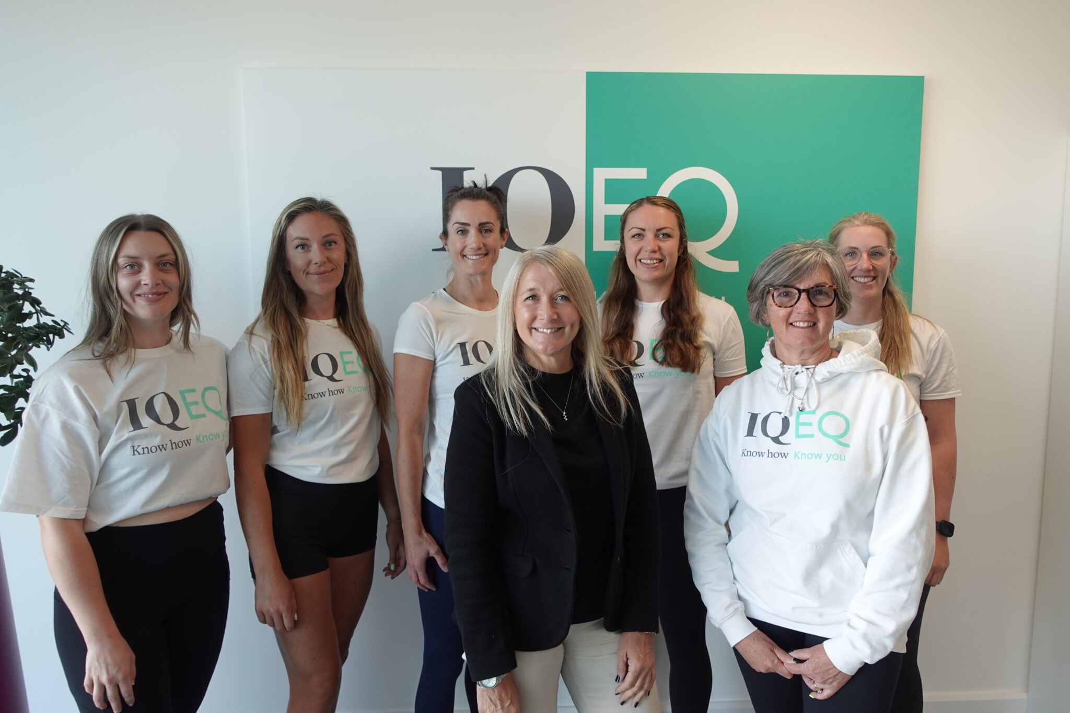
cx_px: 535
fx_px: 713
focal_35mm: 24
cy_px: 356
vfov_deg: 53.1
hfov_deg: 73.7
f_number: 2.8
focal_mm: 9.4
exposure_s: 1/50
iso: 125
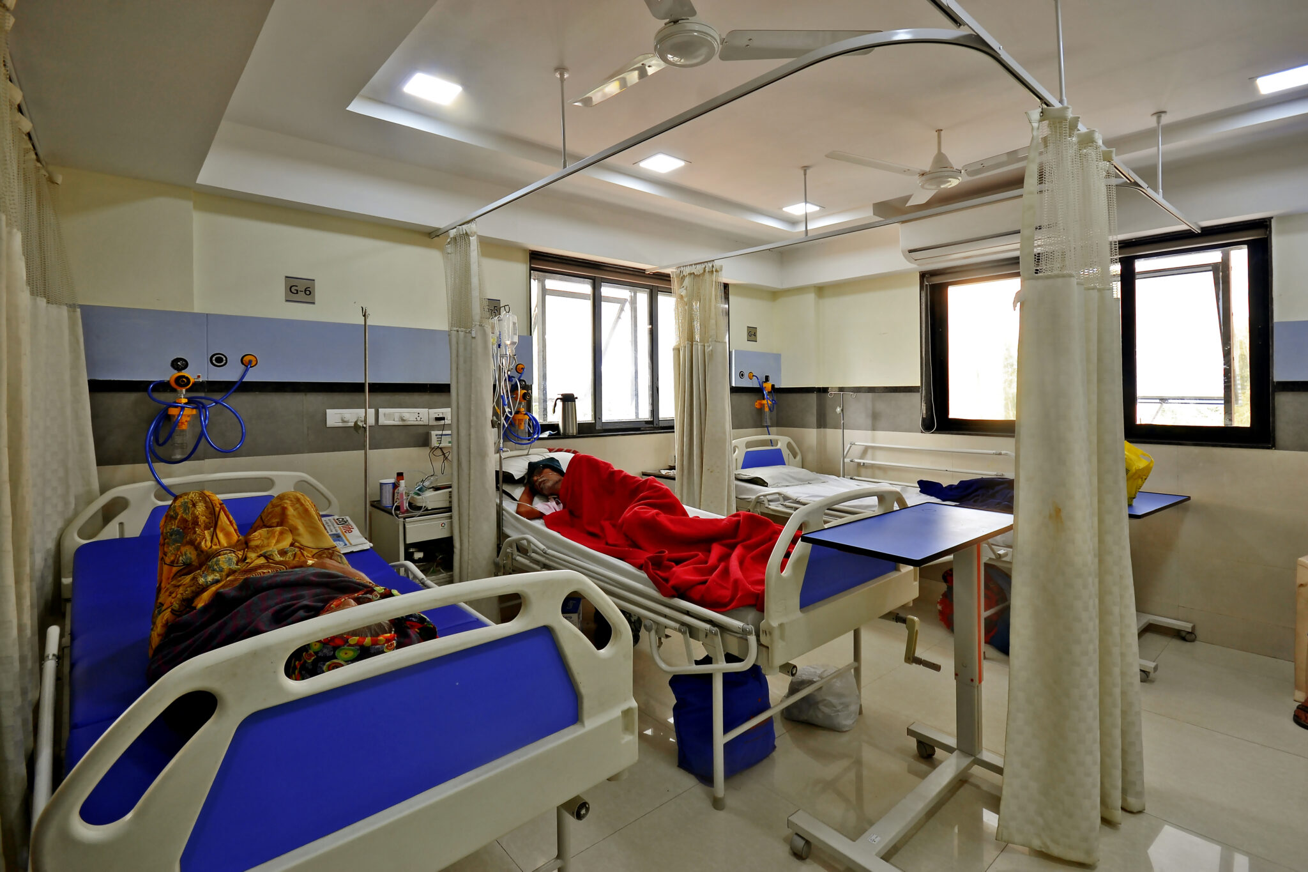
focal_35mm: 15
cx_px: 654
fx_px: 545
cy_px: 436
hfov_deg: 100.4
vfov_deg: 77.3
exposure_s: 1/13
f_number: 8
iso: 200
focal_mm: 10
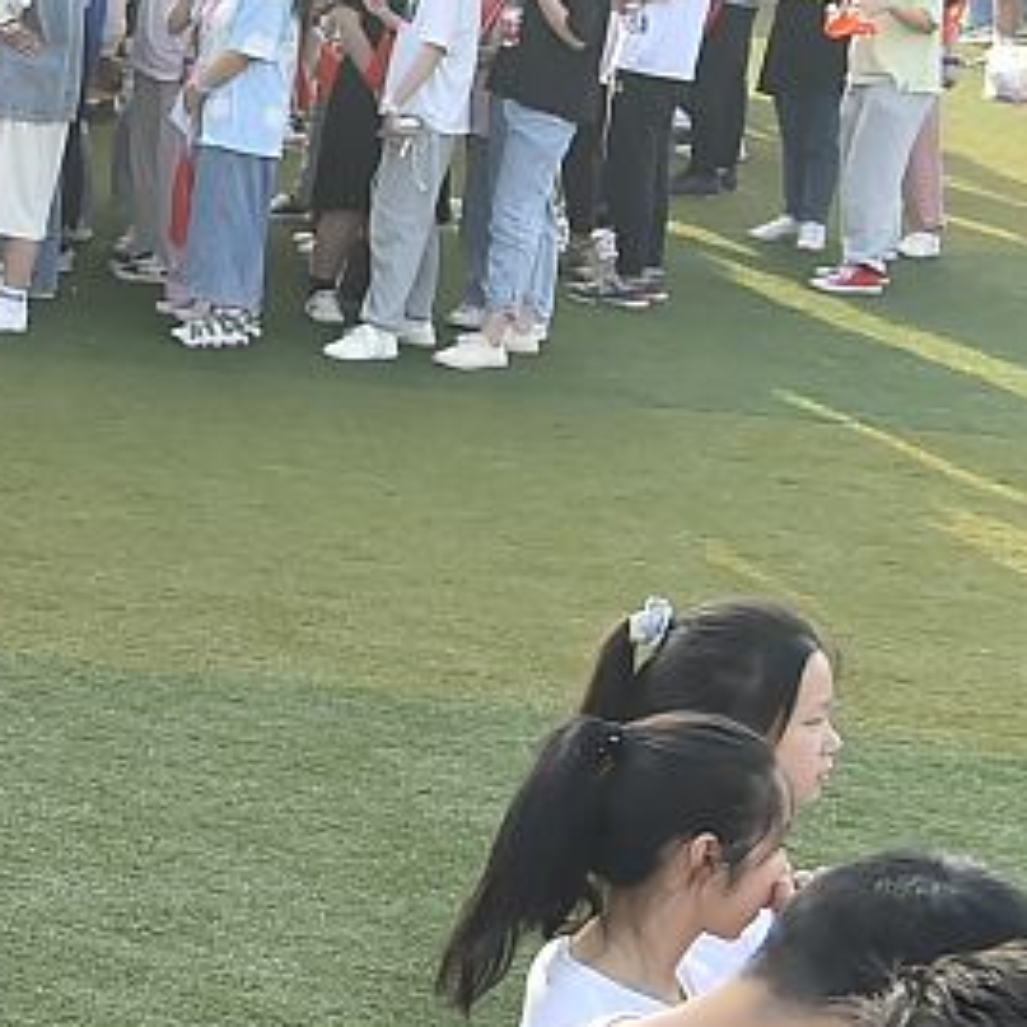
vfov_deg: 14.3
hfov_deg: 12.2
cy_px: 158
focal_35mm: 121
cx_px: -1248
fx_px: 4061
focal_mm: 32
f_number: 7.1
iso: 200
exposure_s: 1/400
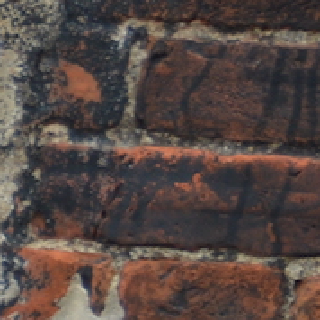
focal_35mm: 401
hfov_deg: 3.9
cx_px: -1375
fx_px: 4194
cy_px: 651
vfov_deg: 4.3
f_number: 4.2
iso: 110
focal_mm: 28
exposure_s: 1/50
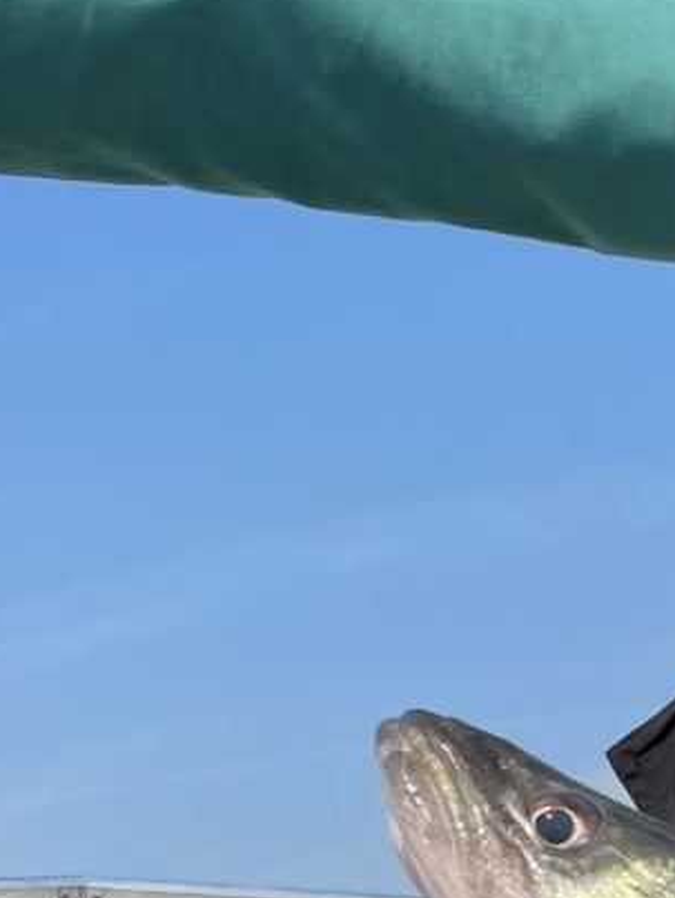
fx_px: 2570
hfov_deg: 14.0
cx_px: 1023
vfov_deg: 17.9
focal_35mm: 99
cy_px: 1304
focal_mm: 4.2
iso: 32
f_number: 1.6
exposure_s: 1/4831
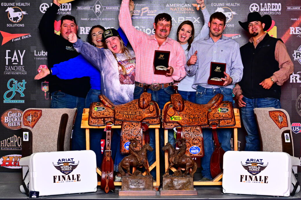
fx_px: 777
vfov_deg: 14.7
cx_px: 158
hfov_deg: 21.9
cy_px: 73
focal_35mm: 93
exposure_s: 1/200
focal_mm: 42
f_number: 4
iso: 400
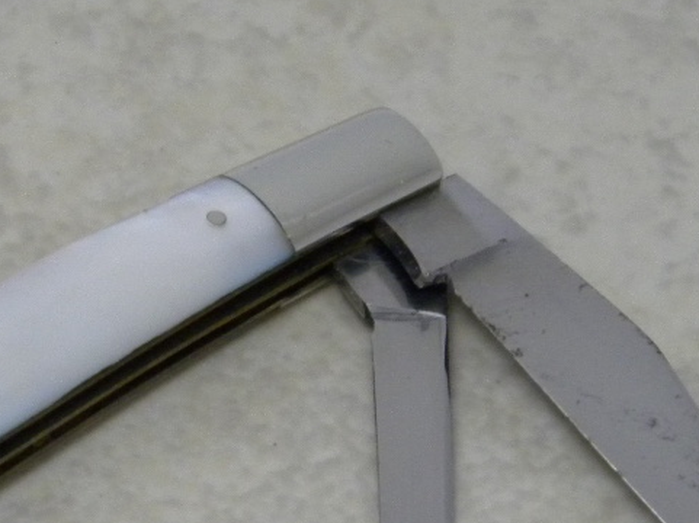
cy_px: 485
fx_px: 6215
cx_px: 256
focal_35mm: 308
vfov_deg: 4.8
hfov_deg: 6.4
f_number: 5
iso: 400
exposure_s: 1/25.2
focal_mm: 26.8
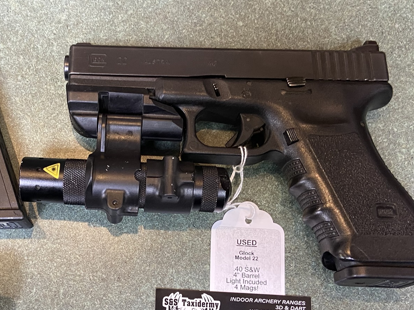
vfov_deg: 32.6
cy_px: 206
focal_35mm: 44
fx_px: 526
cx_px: 120
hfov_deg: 42.0
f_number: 1.8
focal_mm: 4.25
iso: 400
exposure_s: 1/40
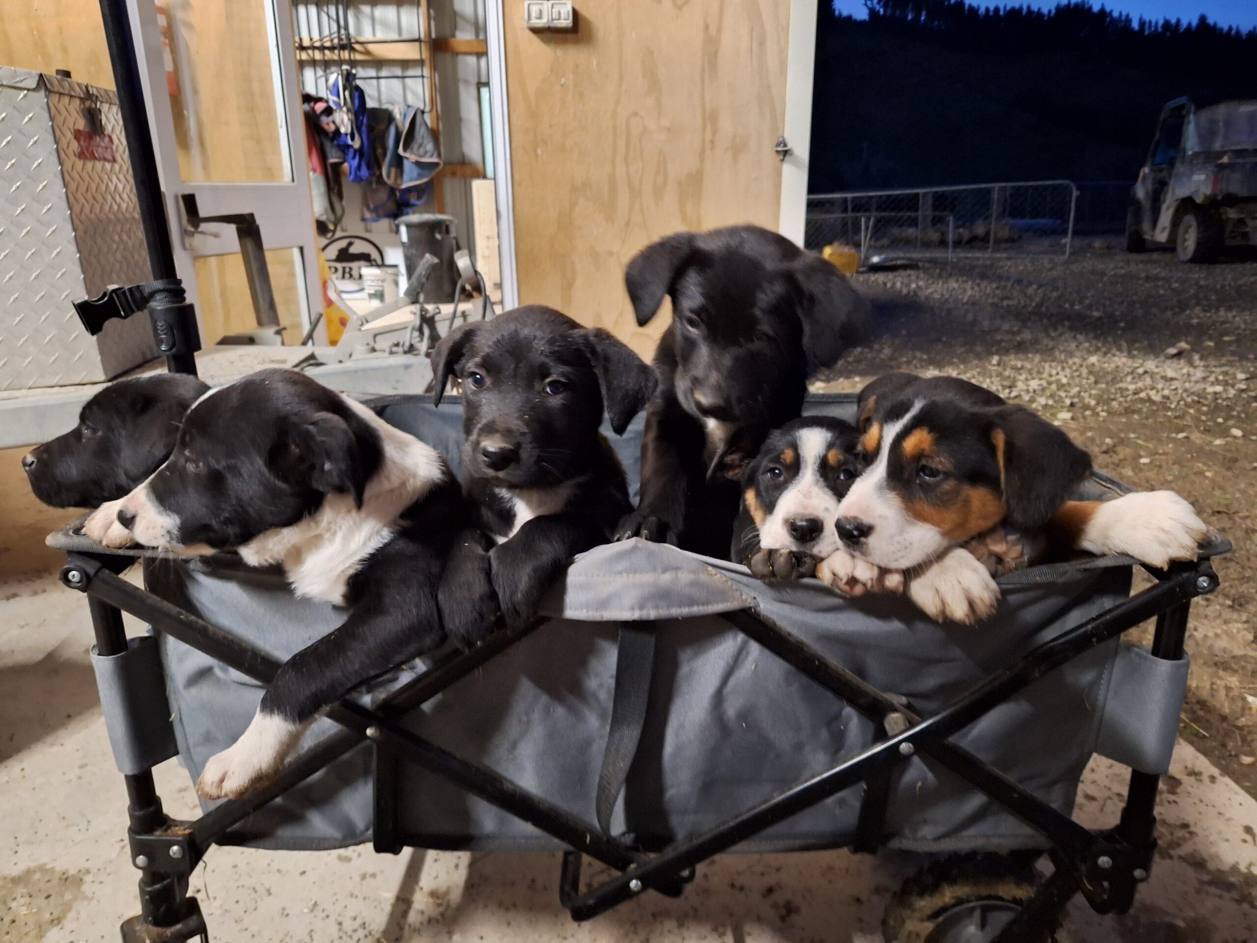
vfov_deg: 58.9
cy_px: 472
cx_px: 628
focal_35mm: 23
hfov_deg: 73.9
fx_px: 835
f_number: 1.8
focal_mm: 5.54
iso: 640
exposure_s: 1/20
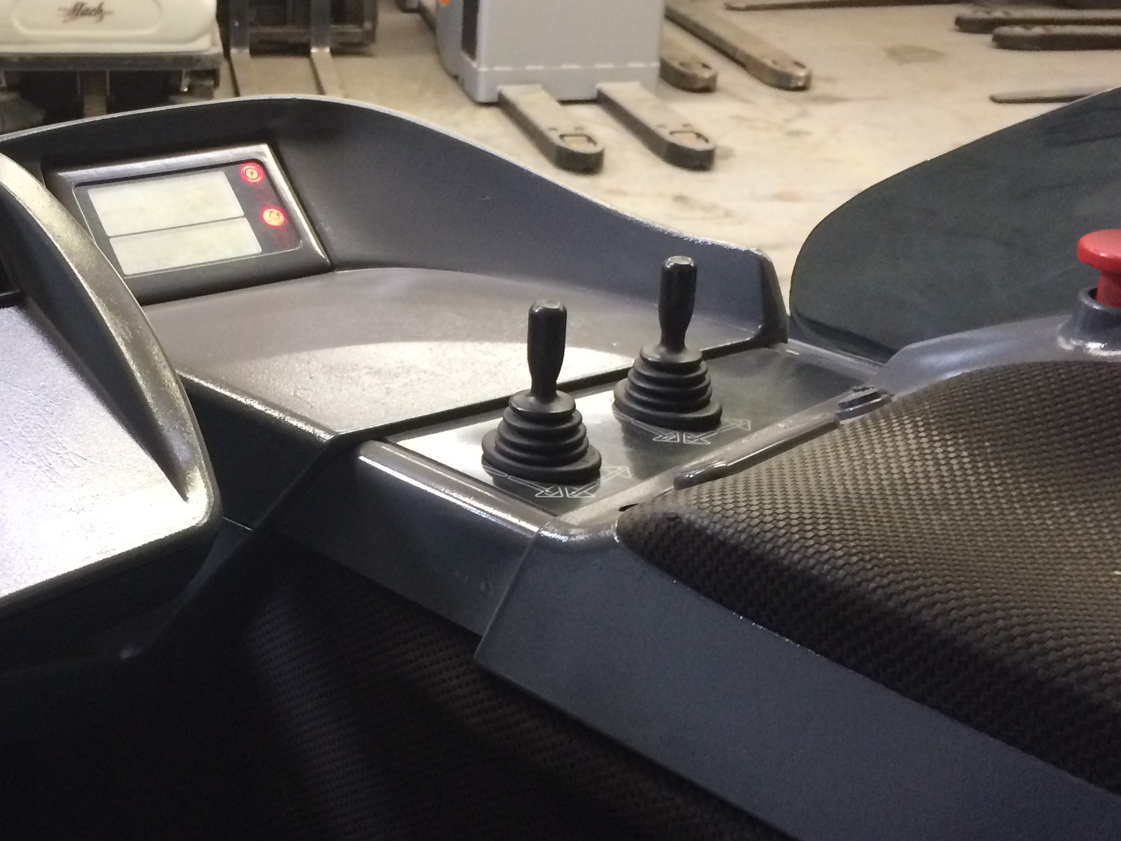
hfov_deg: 36.1
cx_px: 307
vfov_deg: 28.0
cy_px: 487
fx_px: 1684
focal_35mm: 52
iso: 250
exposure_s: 1/33
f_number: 2.2
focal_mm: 4.15
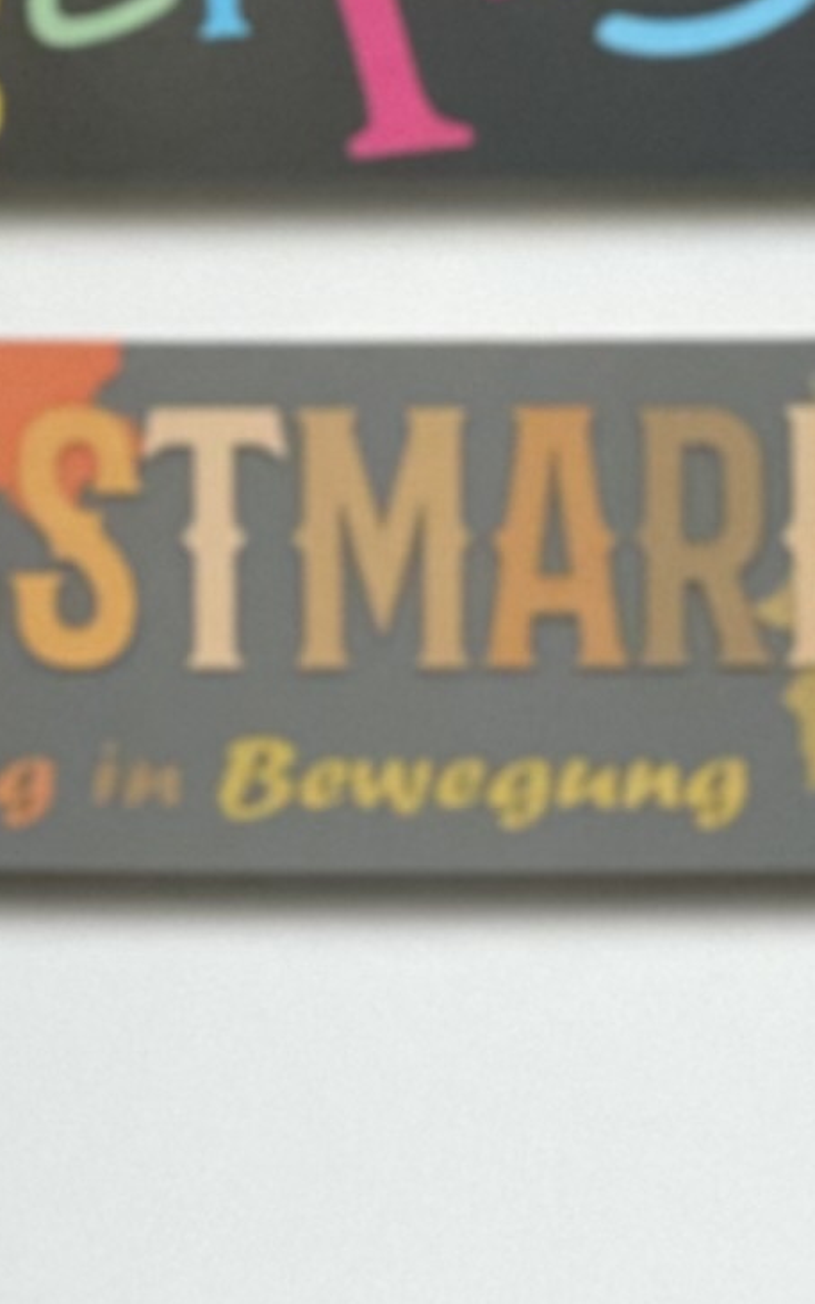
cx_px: -426
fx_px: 10801
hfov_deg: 4.3
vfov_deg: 6.8
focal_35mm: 304
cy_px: -676
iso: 200
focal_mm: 6
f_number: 2
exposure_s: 1/100
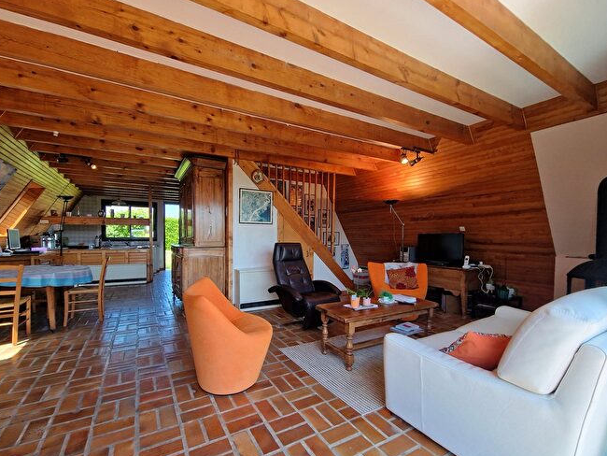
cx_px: 283
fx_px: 246
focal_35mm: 14
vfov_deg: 85.6
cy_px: 242
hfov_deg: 101.9
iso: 50
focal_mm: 2.2
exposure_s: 1/159
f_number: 2.2
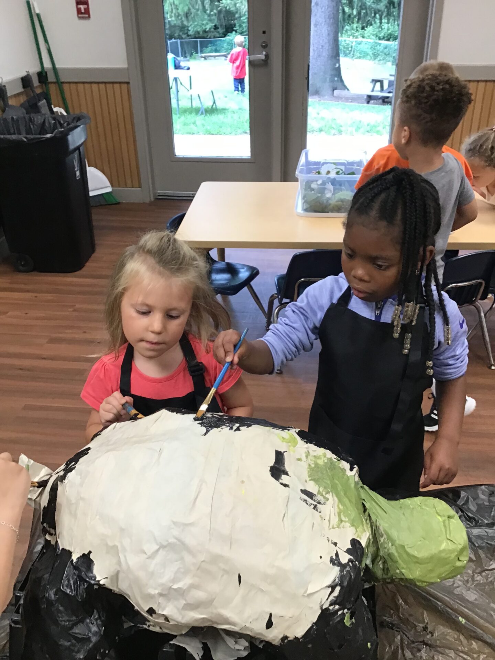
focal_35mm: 31
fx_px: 591
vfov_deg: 58.4
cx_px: 248
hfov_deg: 45.4
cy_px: 330
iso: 40
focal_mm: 3.3
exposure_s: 1/30
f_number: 2.4
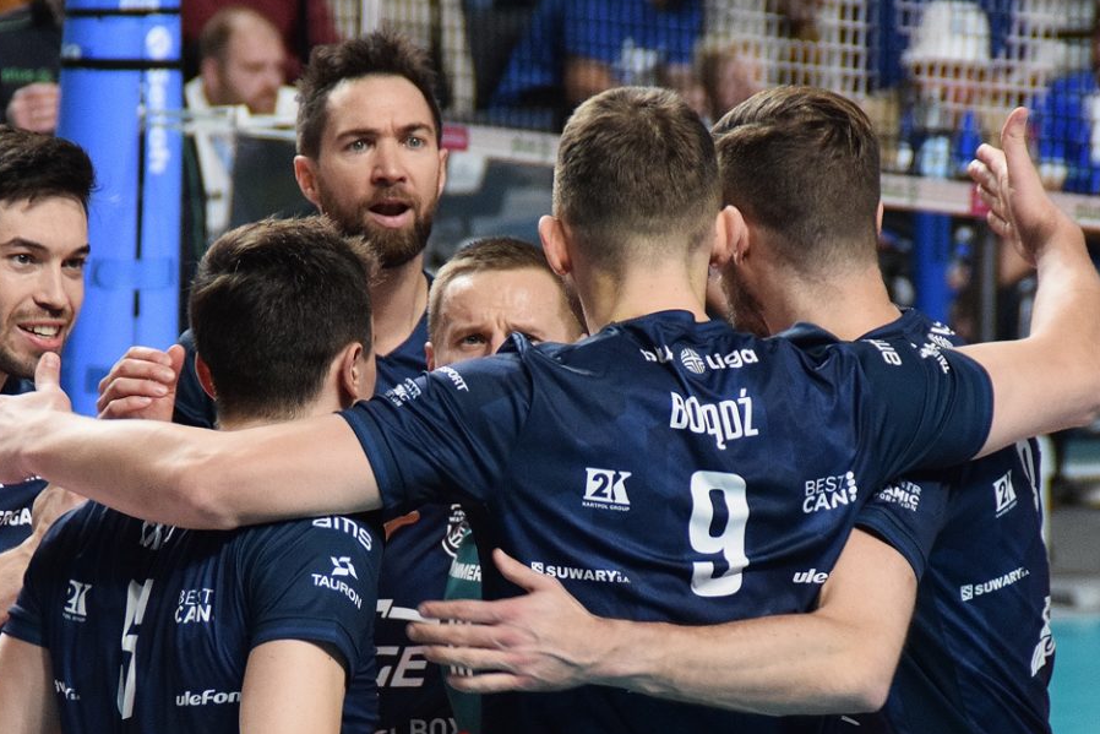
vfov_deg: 2.7
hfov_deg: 4.0
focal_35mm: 513
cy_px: 529
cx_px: 414
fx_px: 15676
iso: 2500
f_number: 6.3
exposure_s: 1/500
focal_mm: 200
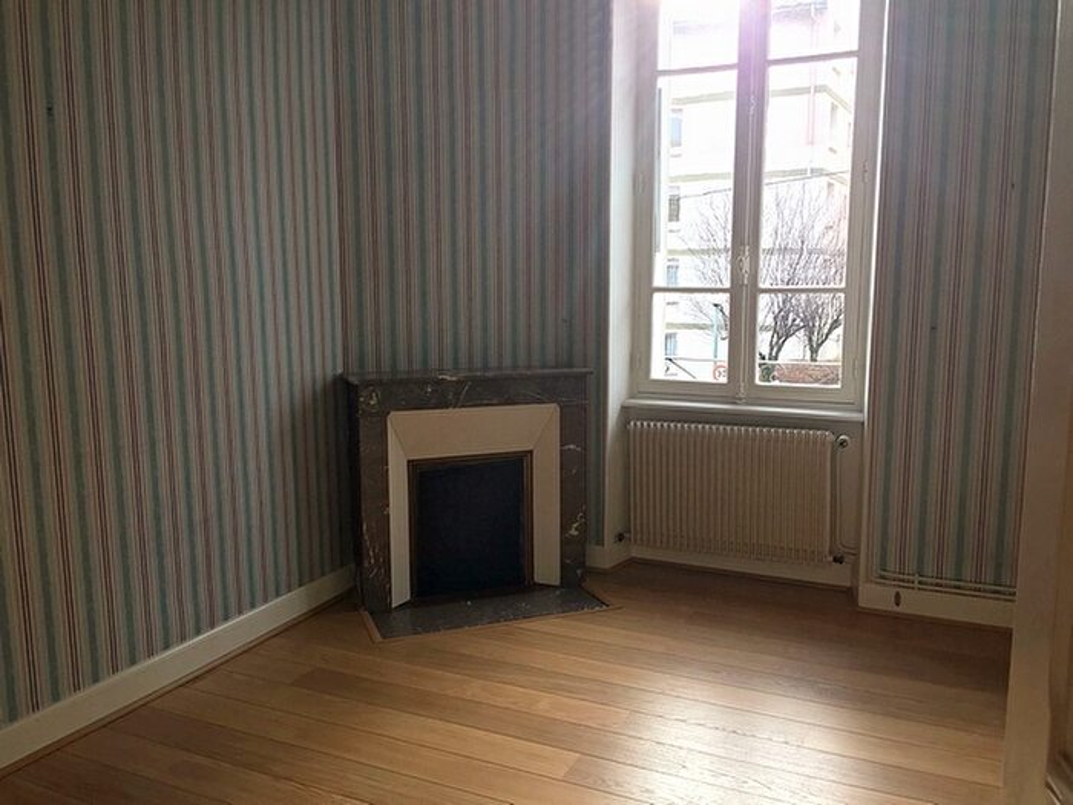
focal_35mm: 29
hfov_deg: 61.7
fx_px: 899
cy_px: 402
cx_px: 536
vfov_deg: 48.2
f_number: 2.2
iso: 32
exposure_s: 1/50
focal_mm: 4.15
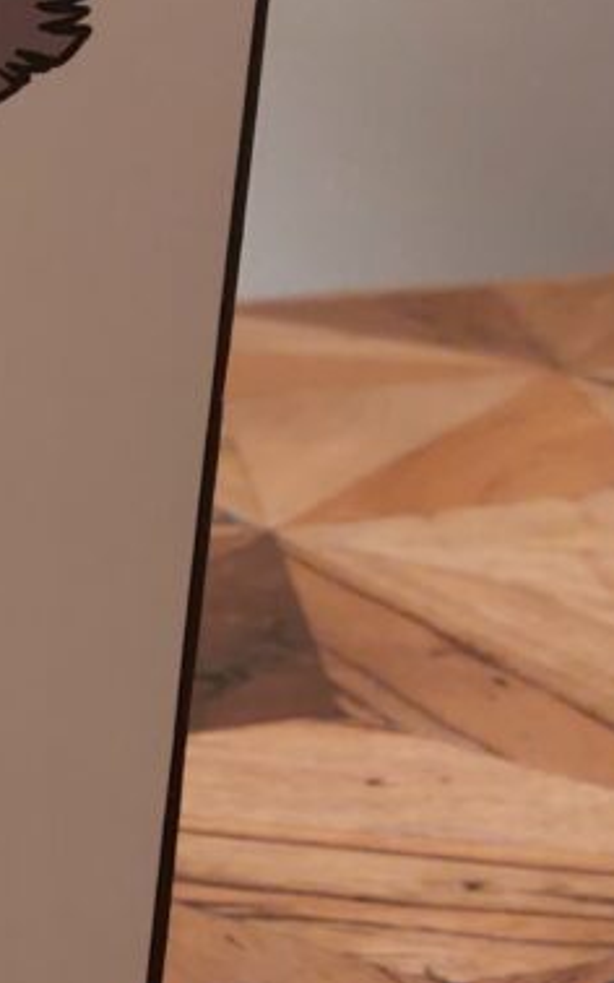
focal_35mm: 97
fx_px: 2599
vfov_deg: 21.4
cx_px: -609
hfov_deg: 12.0
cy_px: 481
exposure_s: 1/33
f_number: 1.8
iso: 500
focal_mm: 5.23
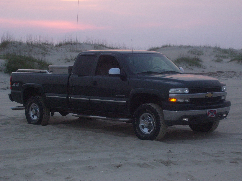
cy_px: 90
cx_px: 121
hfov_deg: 22.5
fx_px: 608
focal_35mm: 87
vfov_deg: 17.0
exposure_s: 1/90
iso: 200
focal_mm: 14.3
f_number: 4.3
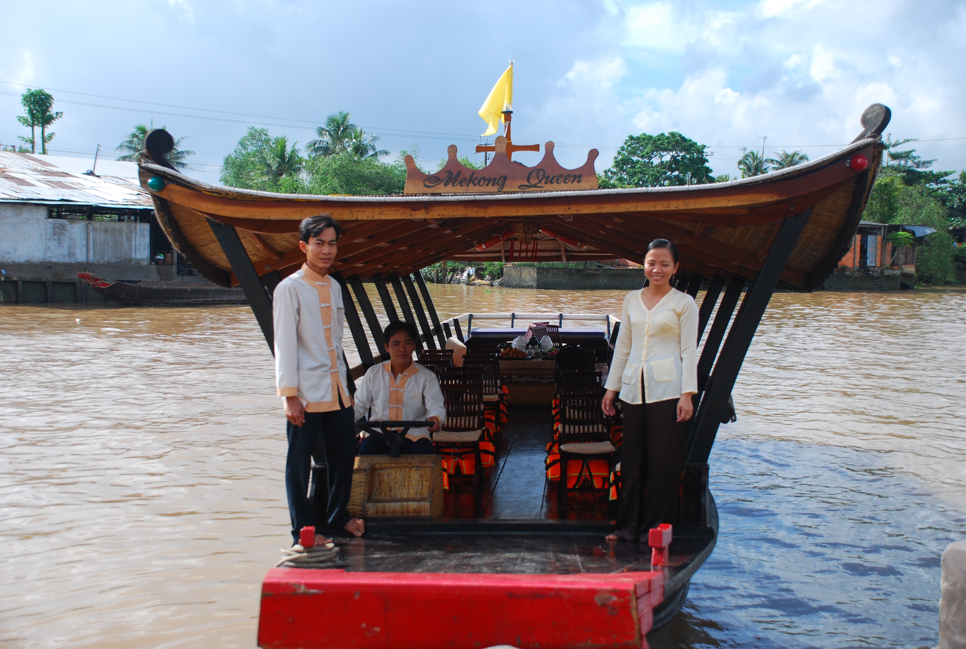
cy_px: 324
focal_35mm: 42
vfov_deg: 32.0
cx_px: 483
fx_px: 1129
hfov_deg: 46.3
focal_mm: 28
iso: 100
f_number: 4
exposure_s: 1/320
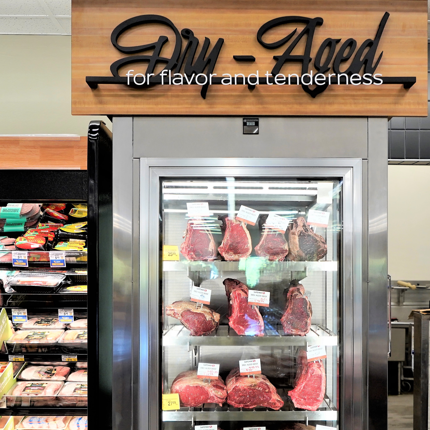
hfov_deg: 34.0
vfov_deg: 33.9
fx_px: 703
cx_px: 246
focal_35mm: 50
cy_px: 269
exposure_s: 1/160
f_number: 4
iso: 800
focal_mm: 27
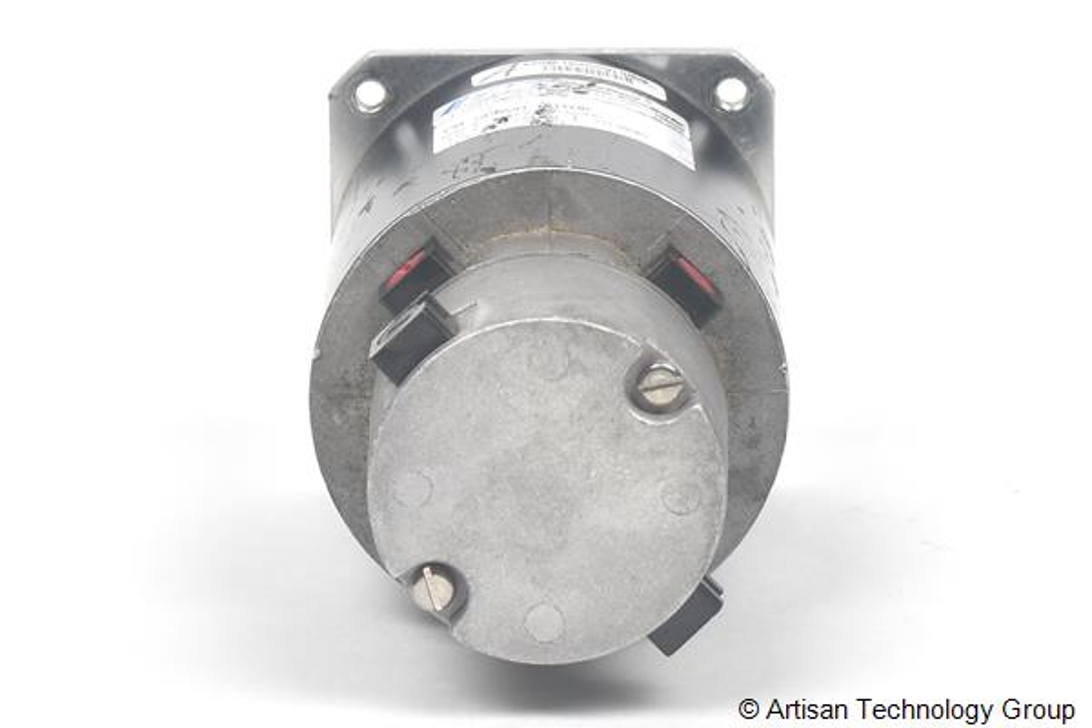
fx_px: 2502
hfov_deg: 24.6
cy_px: 364
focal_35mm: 82
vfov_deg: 16.6
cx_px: 546
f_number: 10
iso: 100
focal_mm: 55
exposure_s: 1/200
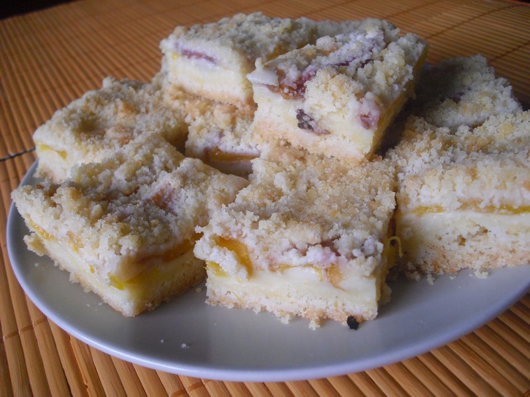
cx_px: 265
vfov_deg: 37.7
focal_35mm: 38
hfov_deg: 49.0
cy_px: 198
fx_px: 582
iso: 200
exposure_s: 1/100
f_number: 2.8
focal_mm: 6.2
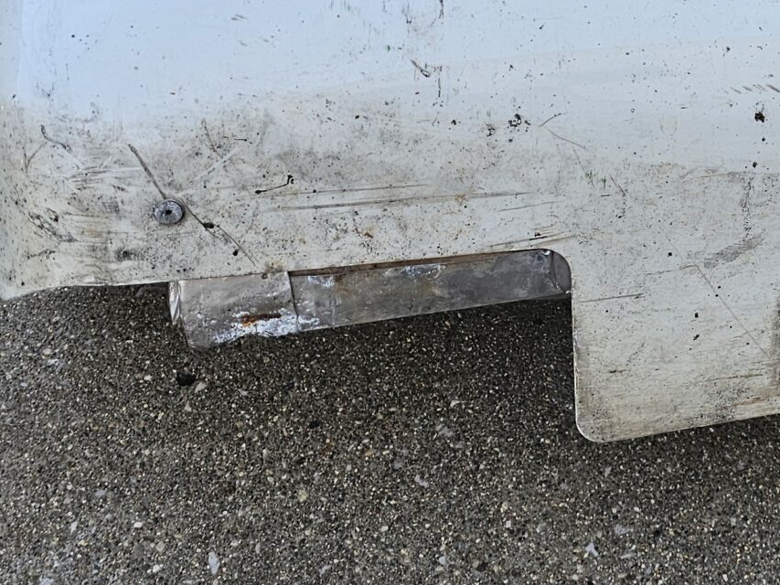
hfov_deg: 25.6
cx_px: 908
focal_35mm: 69
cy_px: 22
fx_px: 1555
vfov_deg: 20.7
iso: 25
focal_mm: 6.3
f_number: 1.7
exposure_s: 1/359
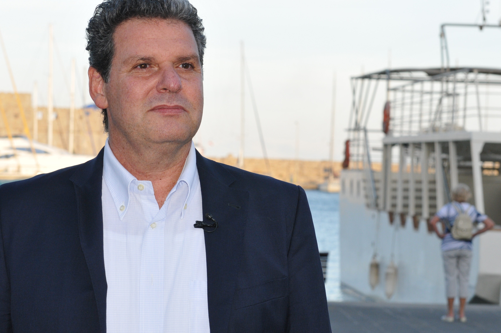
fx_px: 1835
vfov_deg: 10.4
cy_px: 134
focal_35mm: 132
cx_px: 239
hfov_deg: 15.5
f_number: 8
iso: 500
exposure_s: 1/250
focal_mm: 70
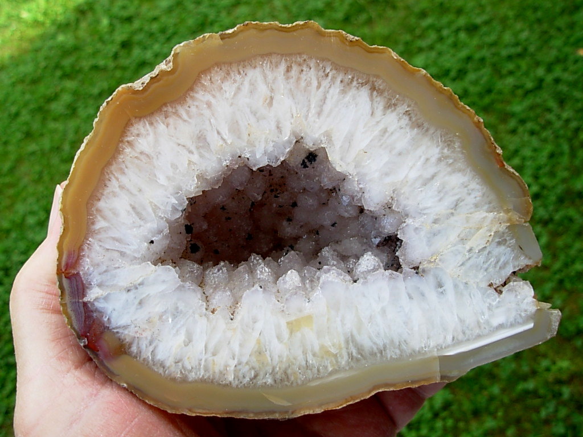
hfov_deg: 49.0
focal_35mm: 38
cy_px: 218
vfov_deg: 37.7
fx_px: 640
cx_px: 292
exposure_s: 1/197
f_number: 2.9
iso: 50
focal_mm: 6.3
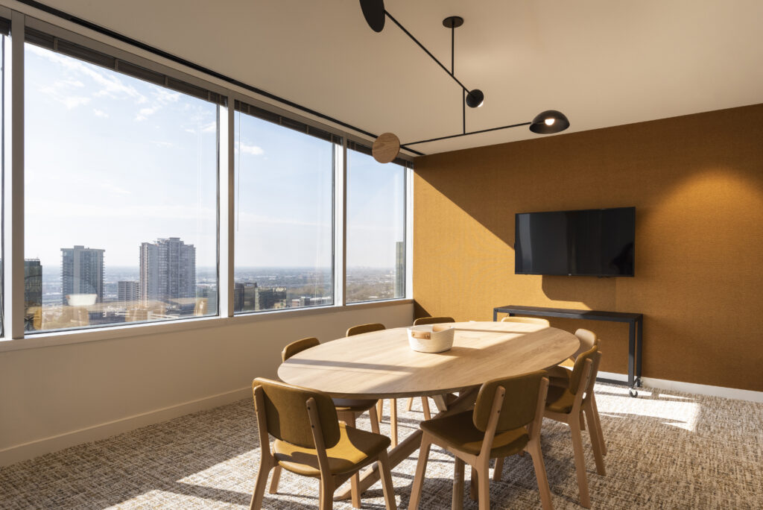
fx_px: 467
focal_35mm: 22
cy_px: 255
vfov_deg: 57.3
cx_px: 382
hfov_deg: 78.5
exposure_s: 1/40
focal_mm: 22
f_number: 11
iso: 320
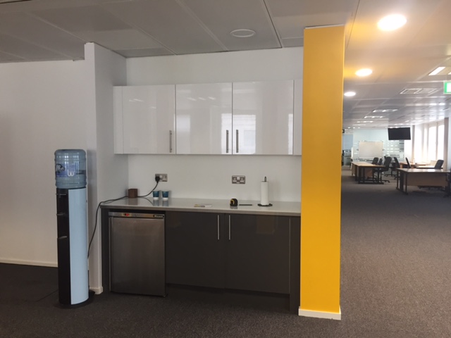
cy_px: 169
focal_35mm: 29
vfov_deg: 48.2
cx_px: 226
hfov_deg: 61.7
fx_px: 378
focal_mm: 4.15
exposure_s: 1/33
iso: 125
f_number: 2.2
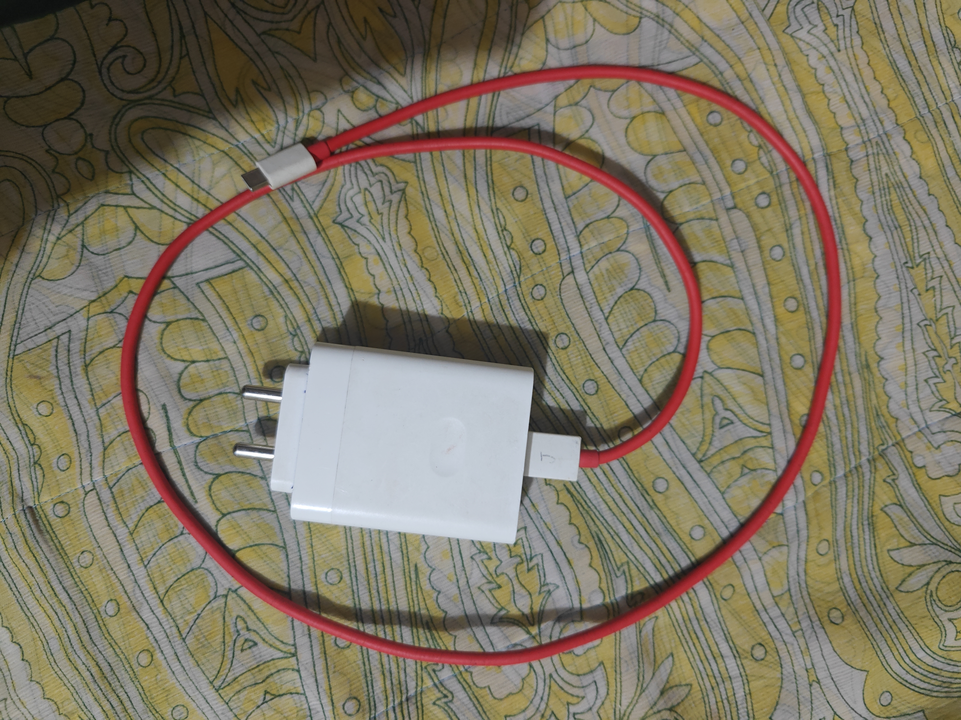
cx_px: 480
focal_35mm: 23
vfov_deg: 58.9
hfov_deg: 73.9
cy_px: 360
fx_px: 639
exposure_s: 1/50
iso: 640
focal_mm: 6.06
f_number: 1.6
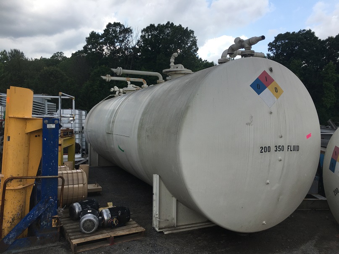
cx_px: 170
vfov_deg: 48.2
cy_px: 127
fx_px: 284
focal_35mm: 29
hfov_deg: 61.7
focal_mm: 4.15
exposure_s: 1/874
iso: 25
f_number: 2.2
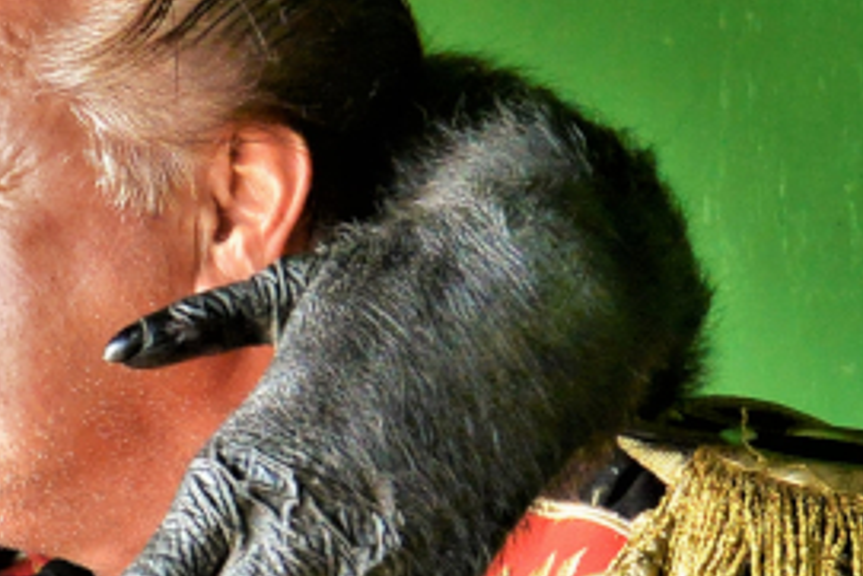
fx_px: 3310
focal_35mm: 138
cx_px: -191
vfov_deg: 9.8
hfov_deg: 14.4
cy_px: 732
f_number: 4
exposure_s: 1/60
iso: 900
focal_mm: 14.5
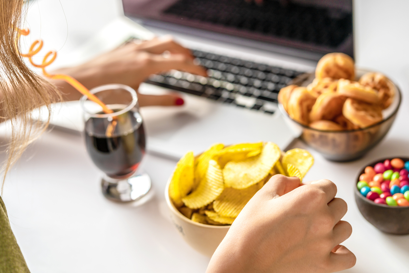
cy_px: 136
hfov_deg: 23.9
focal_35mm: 85
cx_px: 204
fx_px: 966
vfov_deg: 16.1
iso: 250
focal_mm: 85
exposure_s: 1/160
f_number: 4.5
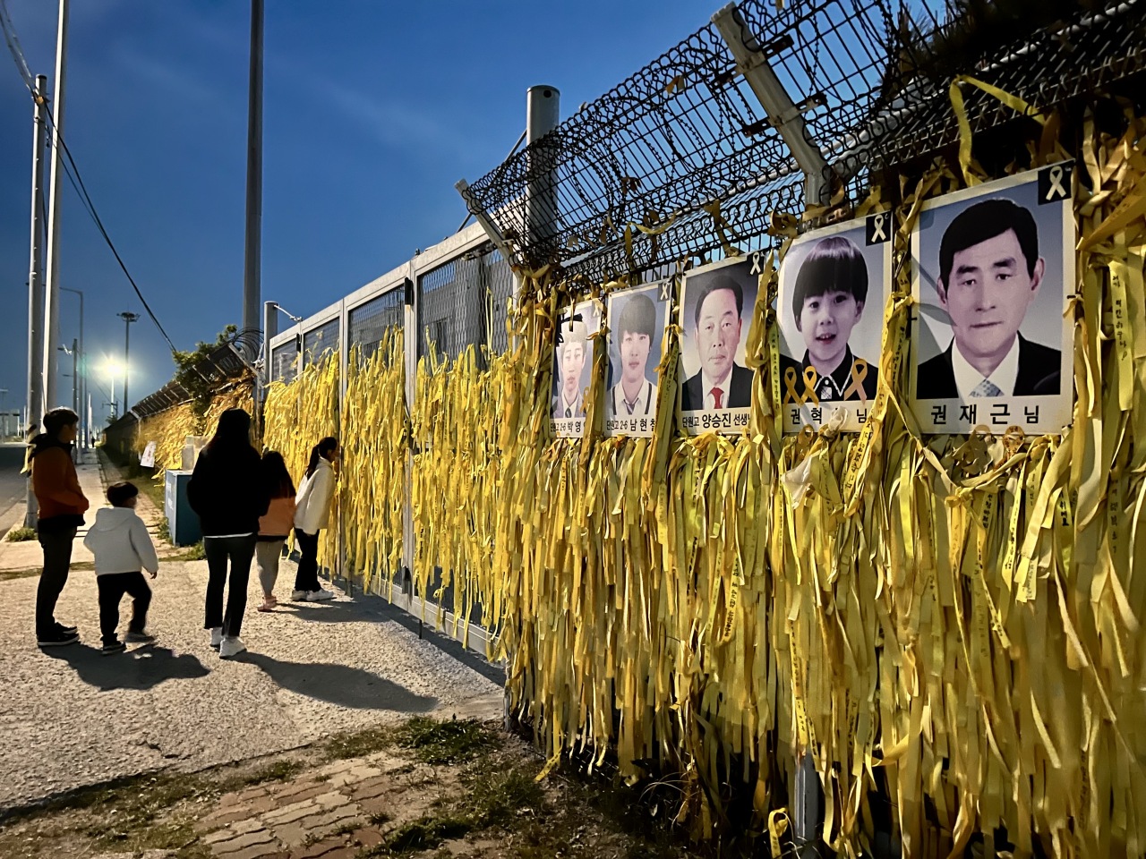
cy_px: 430
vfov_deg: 53.1
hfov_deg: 67.3
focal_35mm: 26
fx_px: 861
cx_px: 573
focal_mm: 5.1
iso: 1250
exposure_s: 1/15
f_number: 1.6
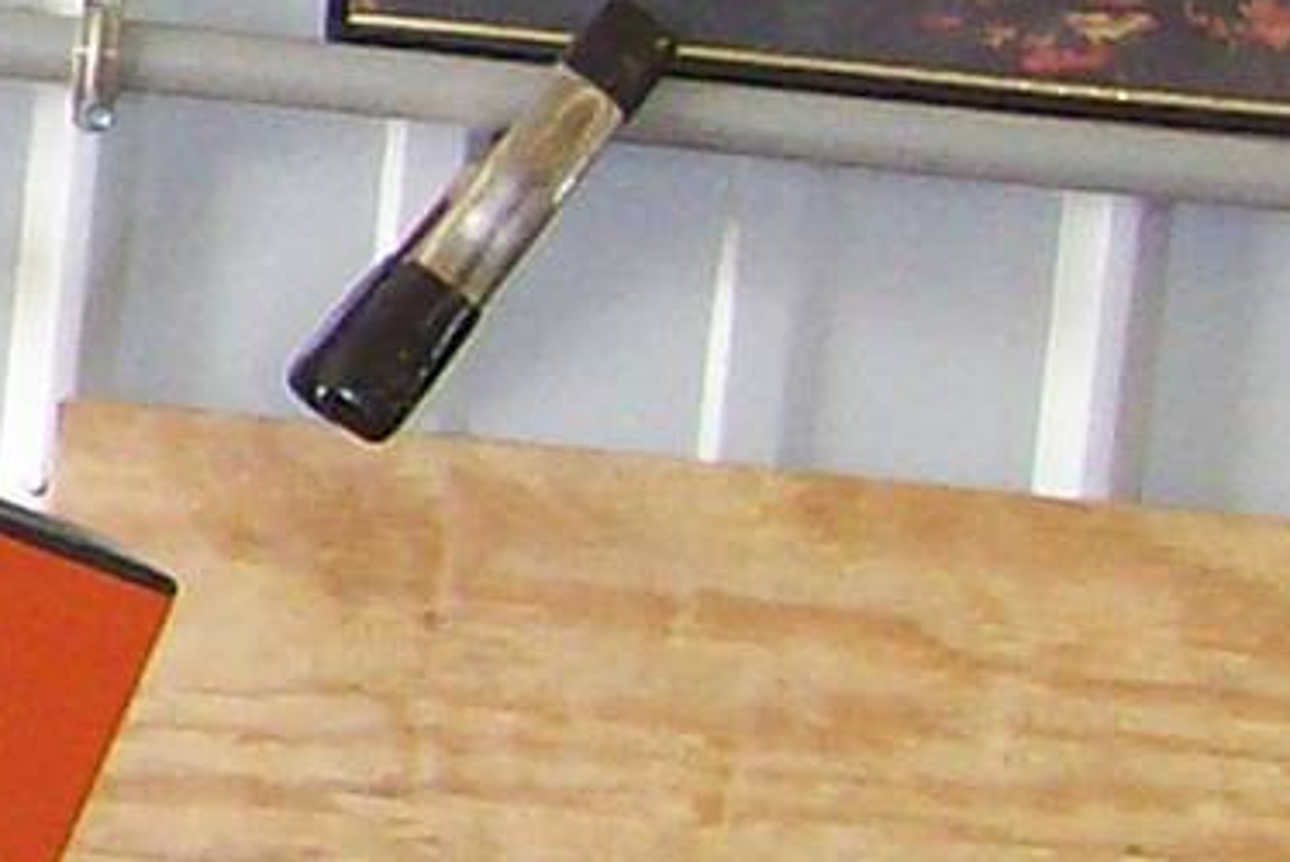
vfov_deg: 5.5
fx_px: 8965
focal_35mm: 250
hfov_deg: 7.1
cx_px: -2963
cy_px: -171
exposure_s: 1/78.8
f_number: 2.7
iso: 140
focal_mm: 6
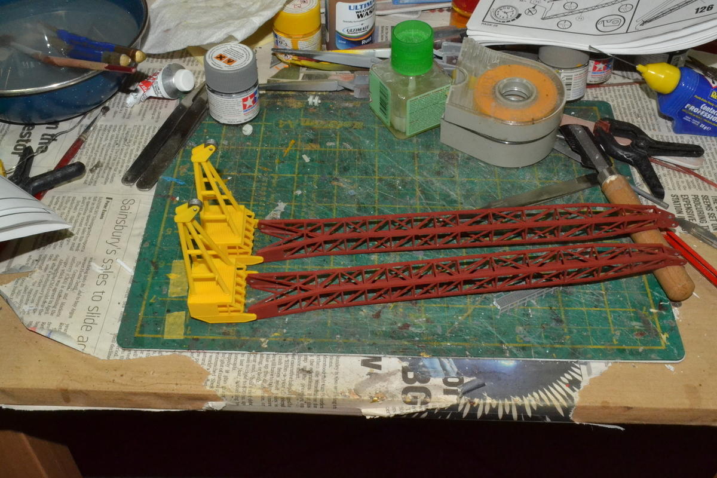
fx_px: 836
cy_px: 239
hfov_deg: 46.4
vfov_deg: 31.9
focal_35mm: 42
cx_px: 358
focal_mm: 28
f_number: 22
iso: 3200
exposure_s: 1/60
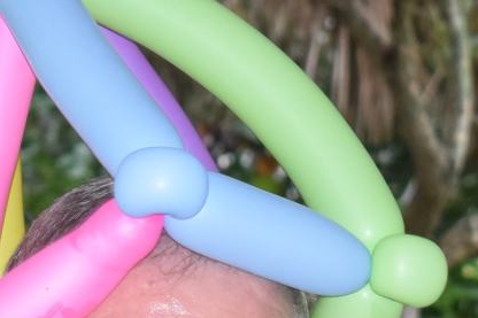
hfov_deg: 6.0
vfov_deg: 4.0
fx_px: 4592
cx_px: 183
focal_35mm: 346
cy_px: 122
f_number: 5.3
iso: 1100
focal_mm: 48
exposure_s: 1/60
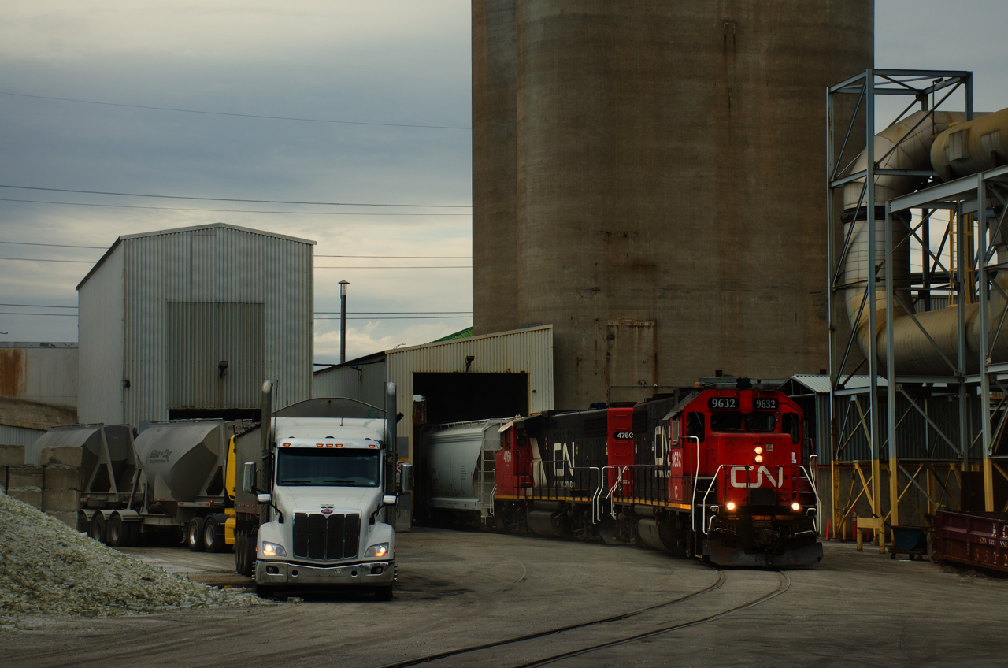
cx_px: 504
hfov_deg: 27.0
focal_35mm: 75
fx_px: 2096
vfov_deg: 18.1
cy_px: 334
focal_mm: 50
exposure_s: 1/500
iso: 250
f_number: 8
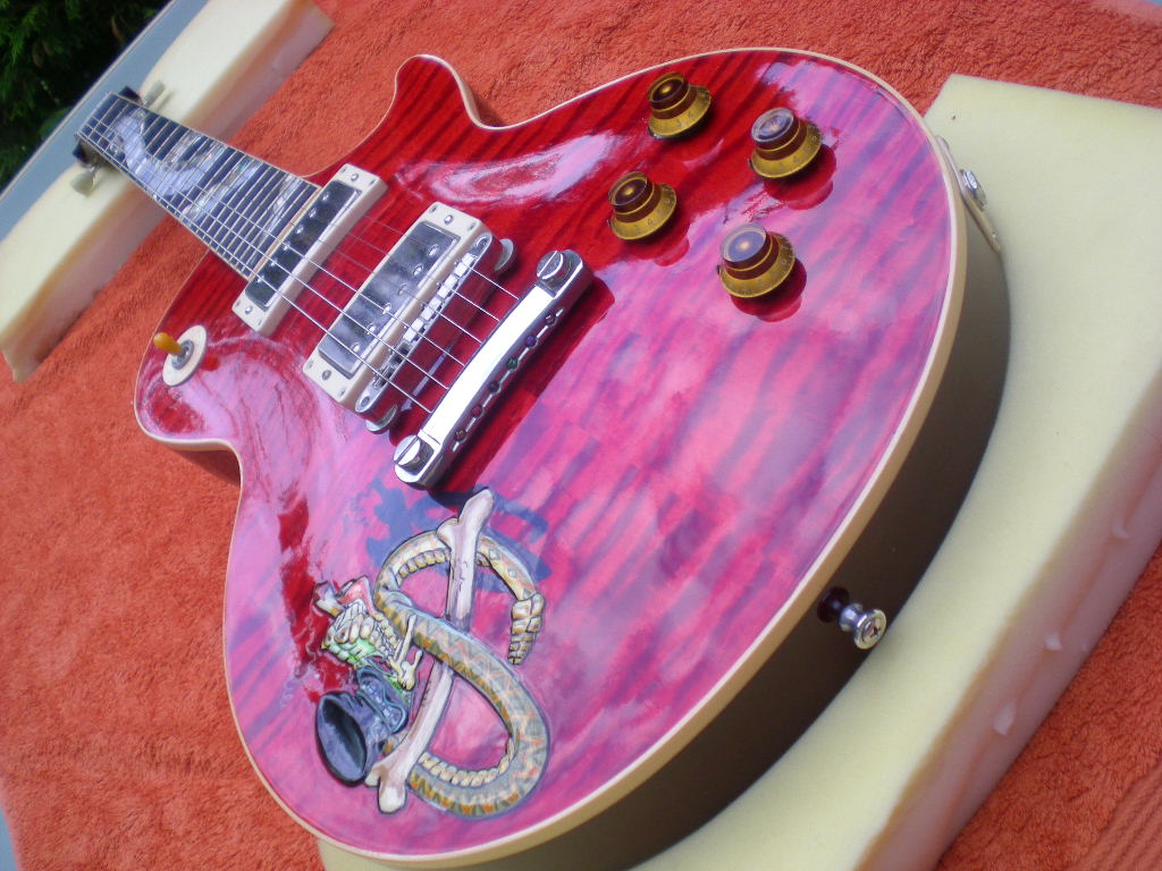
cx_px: 581
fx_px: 1276
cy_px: 436
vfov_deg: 37.7
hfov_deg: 49.0
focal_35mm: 38
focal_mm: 6.3
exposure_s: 1/62.6
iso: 90
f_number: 3.1
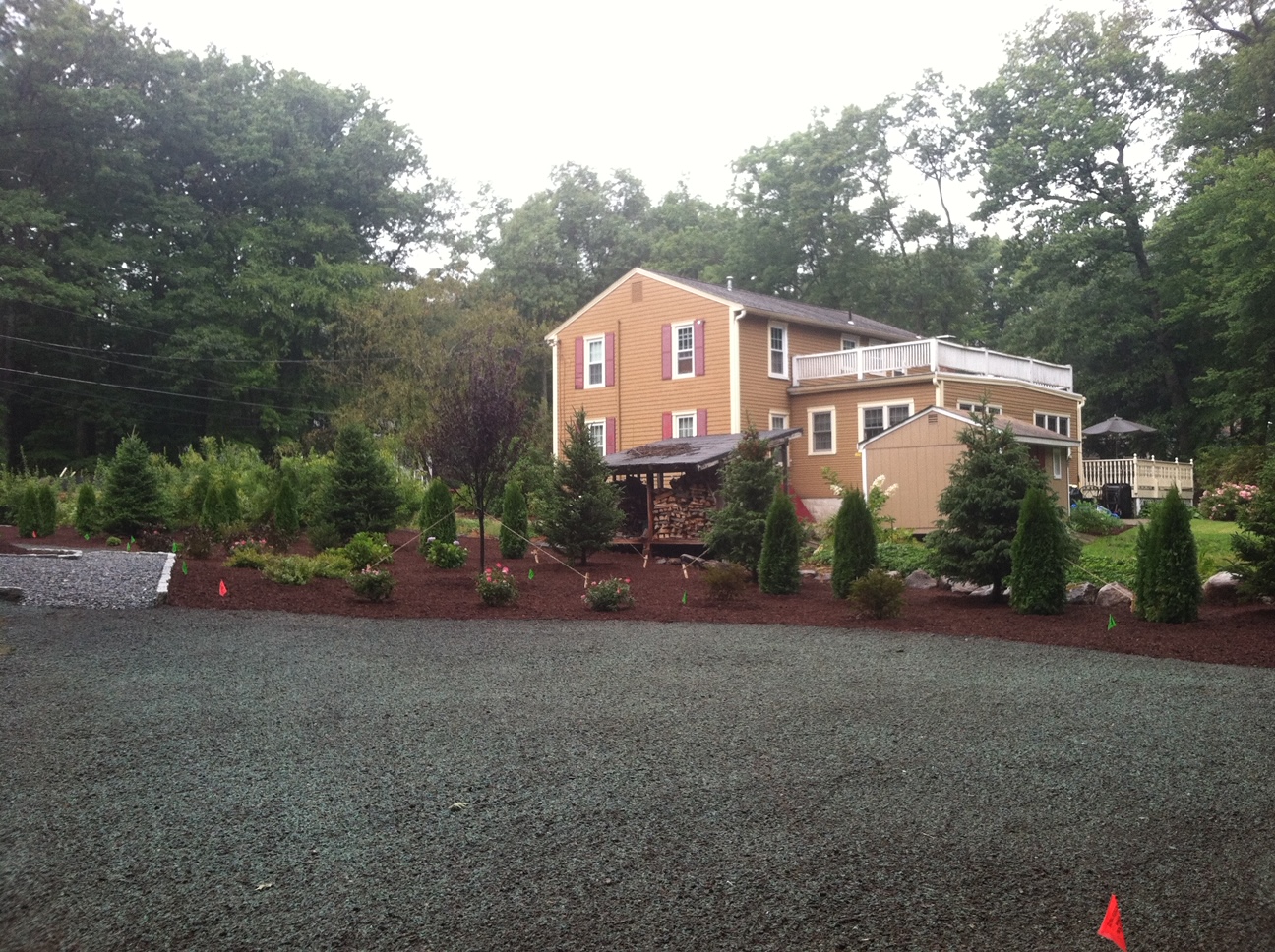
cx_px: 638
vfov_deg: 40.6
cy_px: 476
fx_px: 1287
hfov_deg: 52.7
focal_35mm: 35
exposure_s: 1/30
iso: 100
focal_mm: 3.85
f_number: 2.8
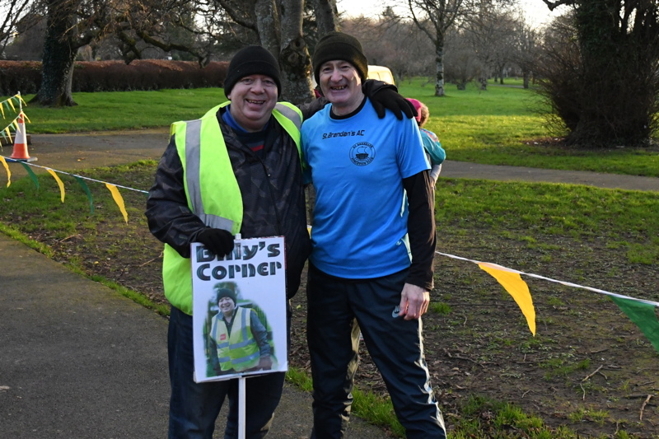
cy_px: 220
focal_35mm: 30
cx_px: 330
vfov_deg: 43.6
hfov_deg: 61.9
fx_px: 549
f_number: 3.2
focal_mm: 20
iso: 2500
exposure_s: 1/2500
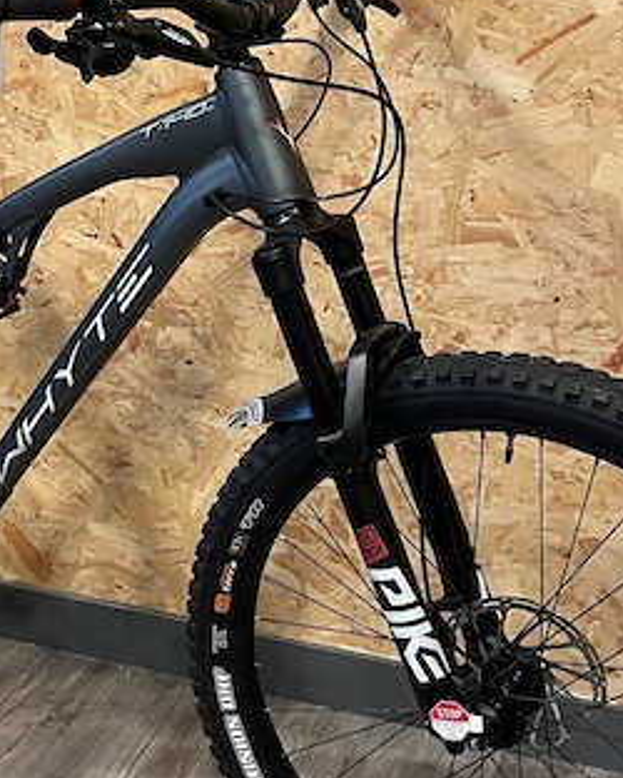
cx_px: 184
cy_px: 387
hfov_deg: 23.4
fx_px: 1497
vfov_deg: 29.1
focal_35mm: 65
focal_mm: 4.2
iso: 500
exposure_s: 1/43
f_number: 1.6
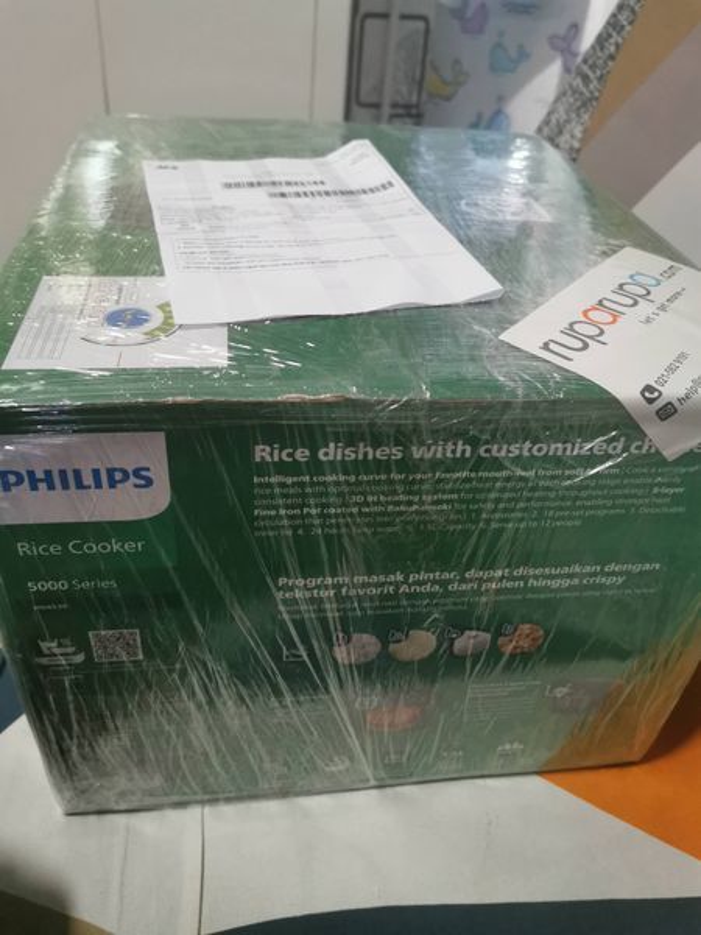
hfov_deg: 51.4
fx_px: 729
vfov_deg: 65.3
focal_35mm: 27
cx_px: 350
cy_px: 468
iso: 617
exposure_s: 1/50
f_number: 1.6
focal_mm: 5.56
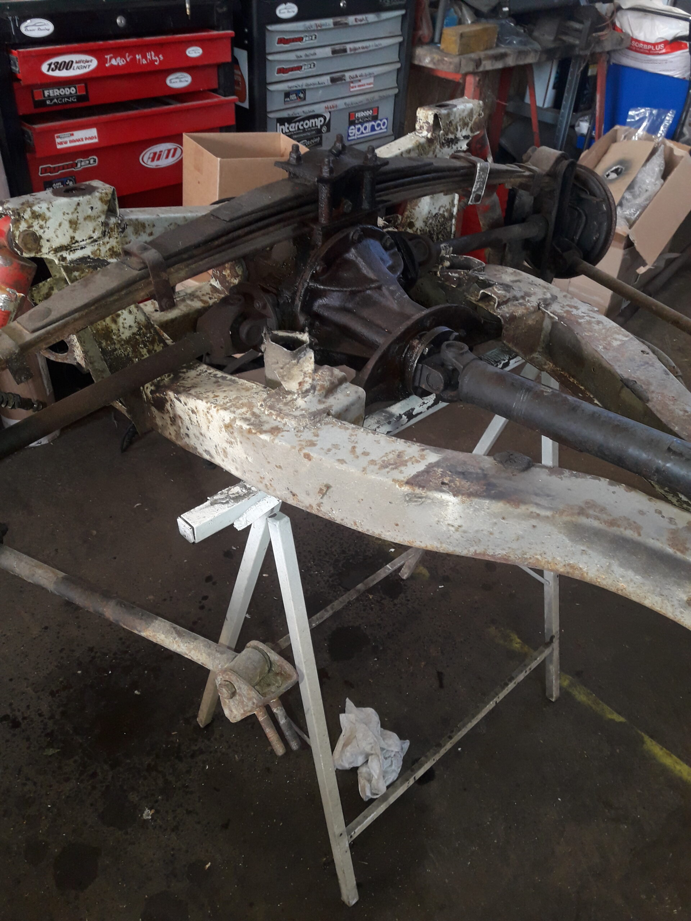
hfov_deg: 49.7
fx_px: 745
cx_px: 346
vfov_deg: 63.4
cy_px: 460
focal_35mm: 28
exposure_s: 1/33
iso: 80
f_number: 1.9
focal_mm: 3.7
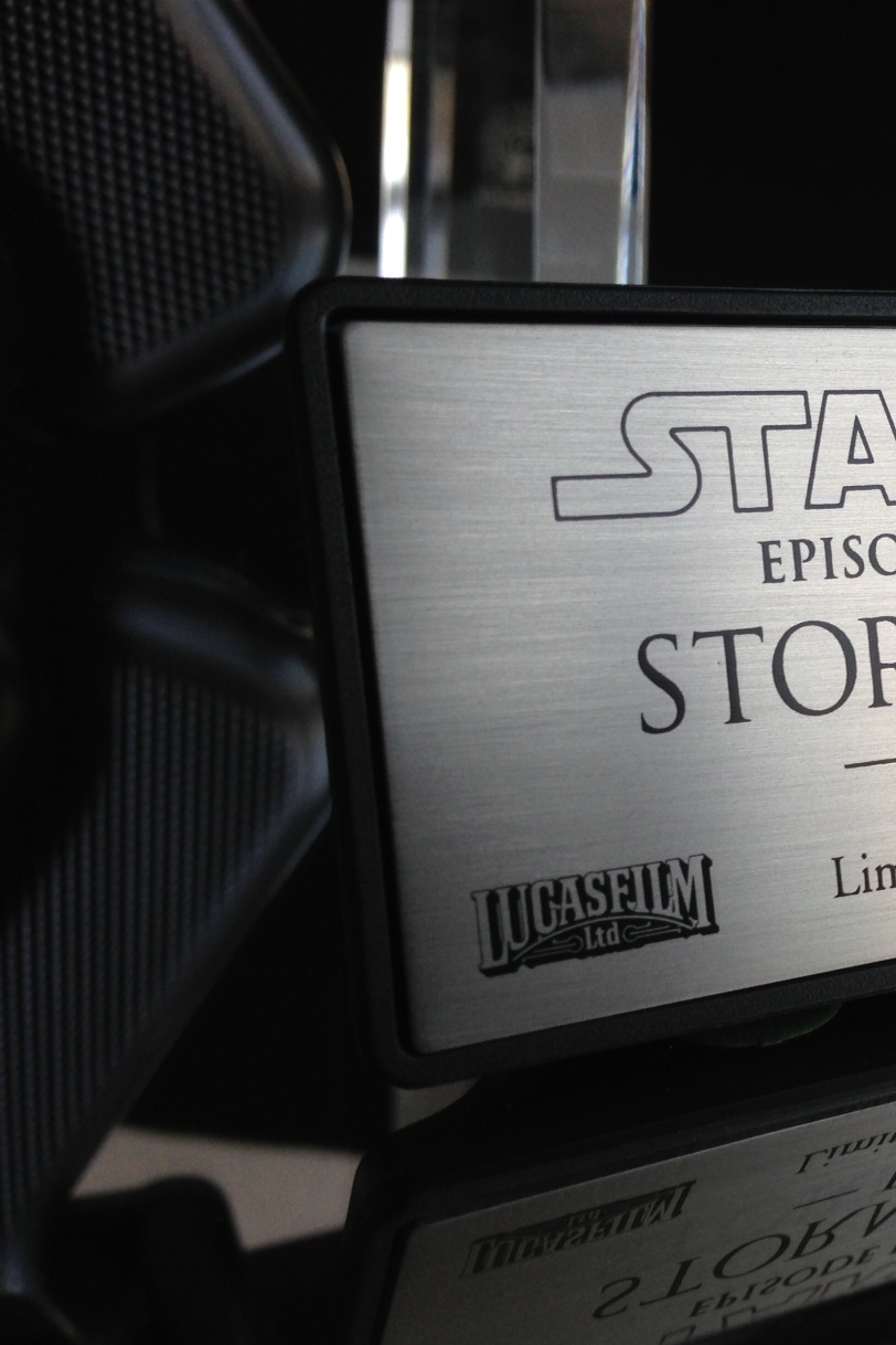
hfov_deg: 27.7
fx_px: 1717
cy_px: 672
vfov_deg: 42.7
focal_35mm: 46
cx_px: 877
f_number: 2.4
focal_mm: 4.13
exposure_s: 1/30
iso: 64
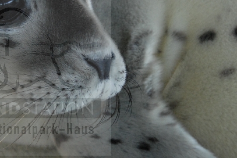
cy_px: 57
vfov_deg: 5.2
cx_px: 12
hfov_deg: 7.8
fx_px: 1739
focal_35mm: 264
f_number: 6.3
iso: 800
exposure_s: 1/250
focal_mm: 70
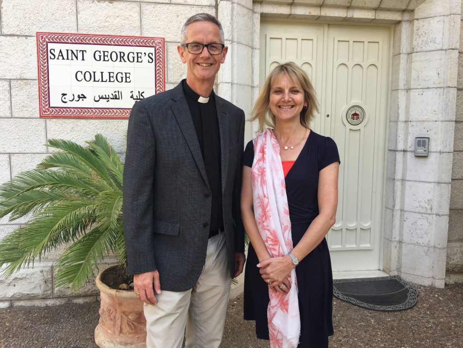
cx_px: 232
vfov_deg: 48.2
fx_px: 388
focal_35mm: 29
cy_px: 174
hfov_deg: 61.7
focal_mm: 4.15
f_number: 2.2
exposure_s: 1/117
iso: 25
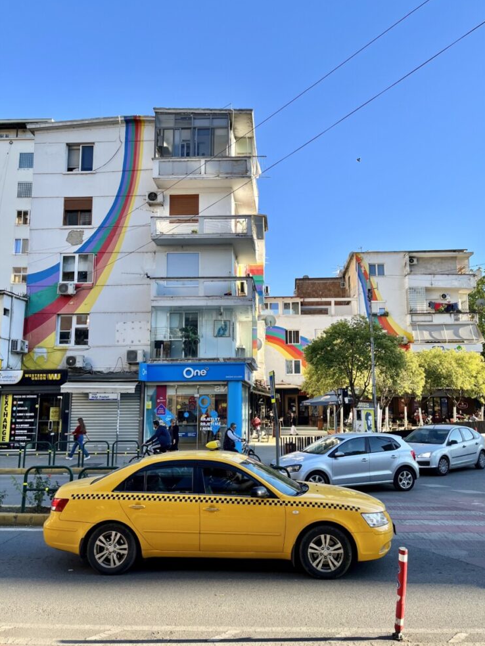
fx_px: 523
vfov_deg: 63.4
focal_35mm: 28
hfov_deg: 49.7
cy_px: 323
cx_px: 260
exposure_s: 1/1163
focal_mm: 5.1
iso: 50
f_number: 1.6
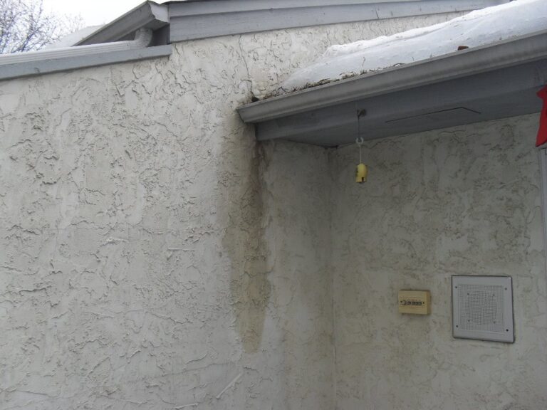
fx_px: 553
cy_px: 205
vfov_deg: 40.7
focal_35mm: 35
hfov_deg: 52.6
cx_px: 274
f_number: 3.2
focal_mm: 6.3
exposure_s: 1/250
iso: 100
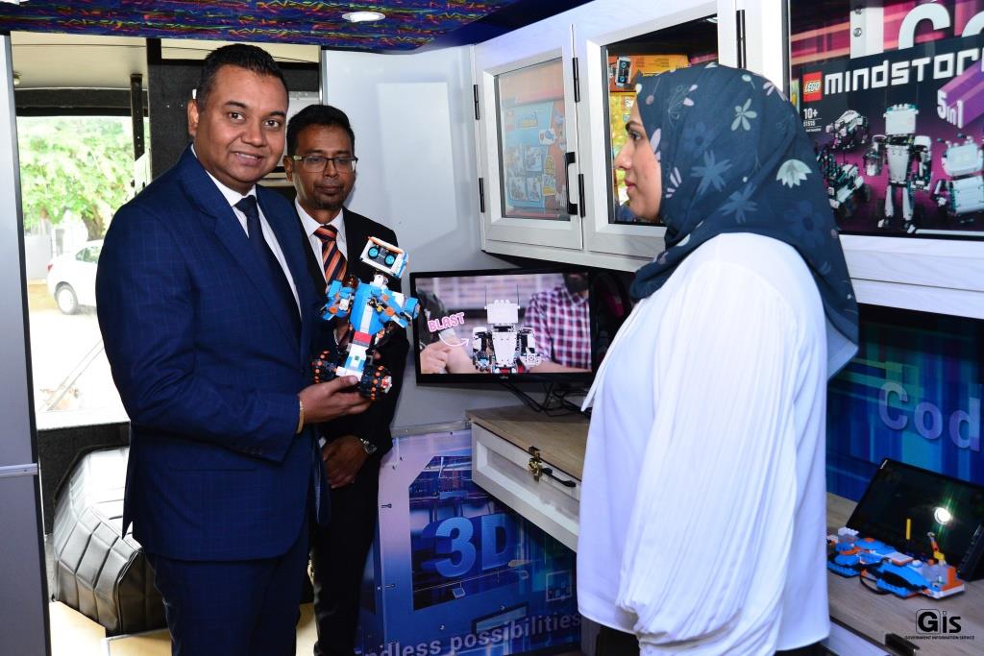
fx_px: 875
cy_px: 328
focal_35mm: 32
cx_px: 492
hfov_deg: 58.7
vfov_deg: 41.1
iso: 2500
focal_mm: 32
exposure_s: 1/200
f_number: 5.6
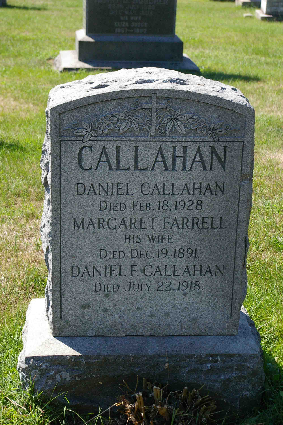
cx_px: 142
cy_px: 212
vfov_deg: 29.9
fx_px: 797
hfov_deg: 20.1
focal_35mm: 68
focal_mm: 45
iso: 800
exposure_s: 1/1000
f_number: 8
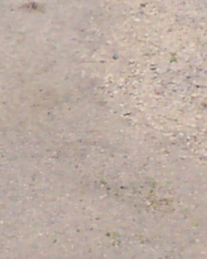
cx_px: 16
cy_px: 61
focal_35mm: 319
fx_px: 2444
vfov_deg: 6.1
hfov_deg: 4.8
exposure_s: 1/1079
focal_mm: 6
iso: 100
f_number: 4.5
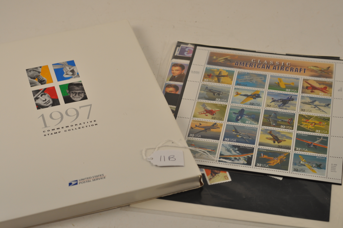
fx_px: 714
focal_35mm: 75
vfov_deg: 18.1
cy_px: 114
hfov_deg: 27.0
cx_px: 172
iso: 200
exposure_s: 1/125
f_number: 5.6
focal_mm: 50
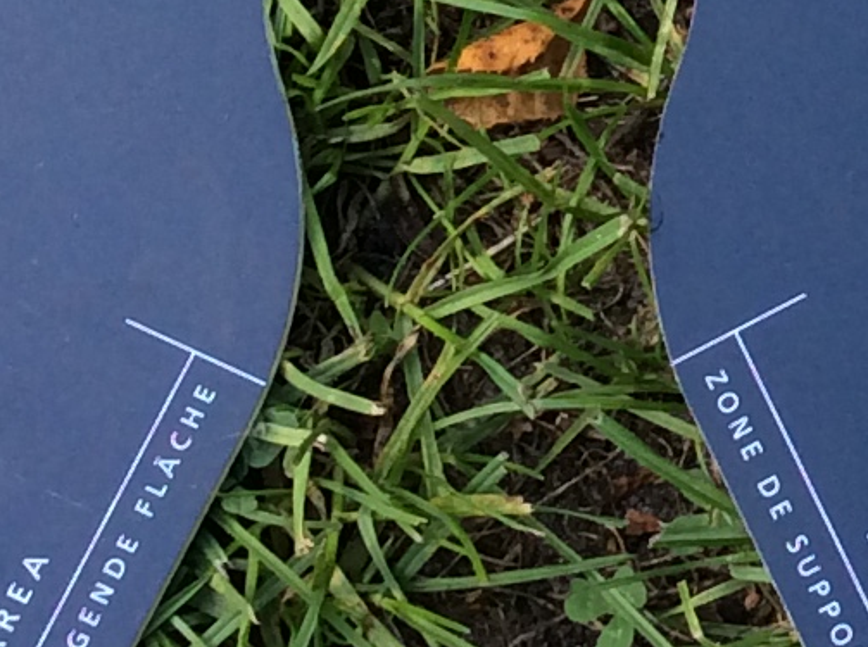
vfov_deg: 8.8
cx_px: 1296
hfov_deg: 11.5
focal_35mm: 165
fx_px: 4129
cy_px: -221
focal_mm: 3.3
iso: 32
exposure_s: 1/100
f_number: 2.4
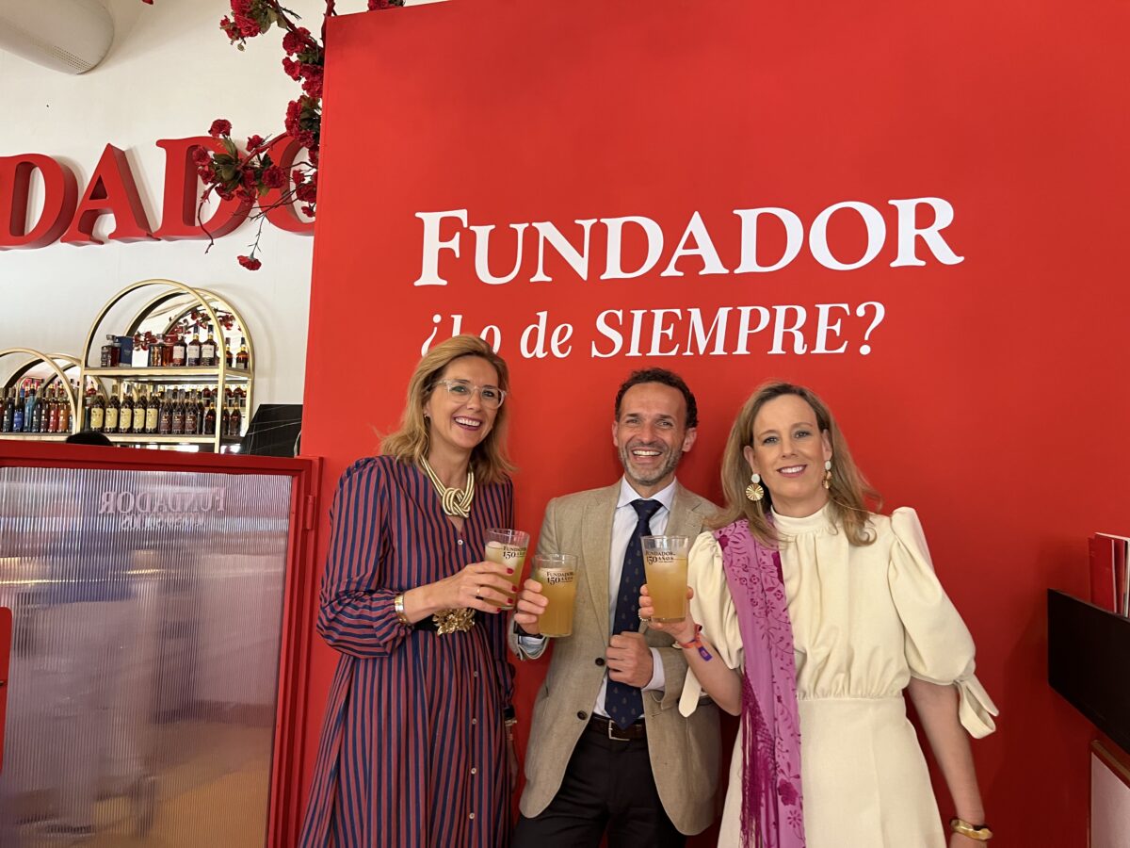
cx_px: 565
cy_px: 424
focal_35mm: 26
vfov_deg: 53.1
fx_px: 849
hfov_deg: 67.3
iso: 125
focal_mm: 5.1
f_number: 1.6
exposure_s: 1/50
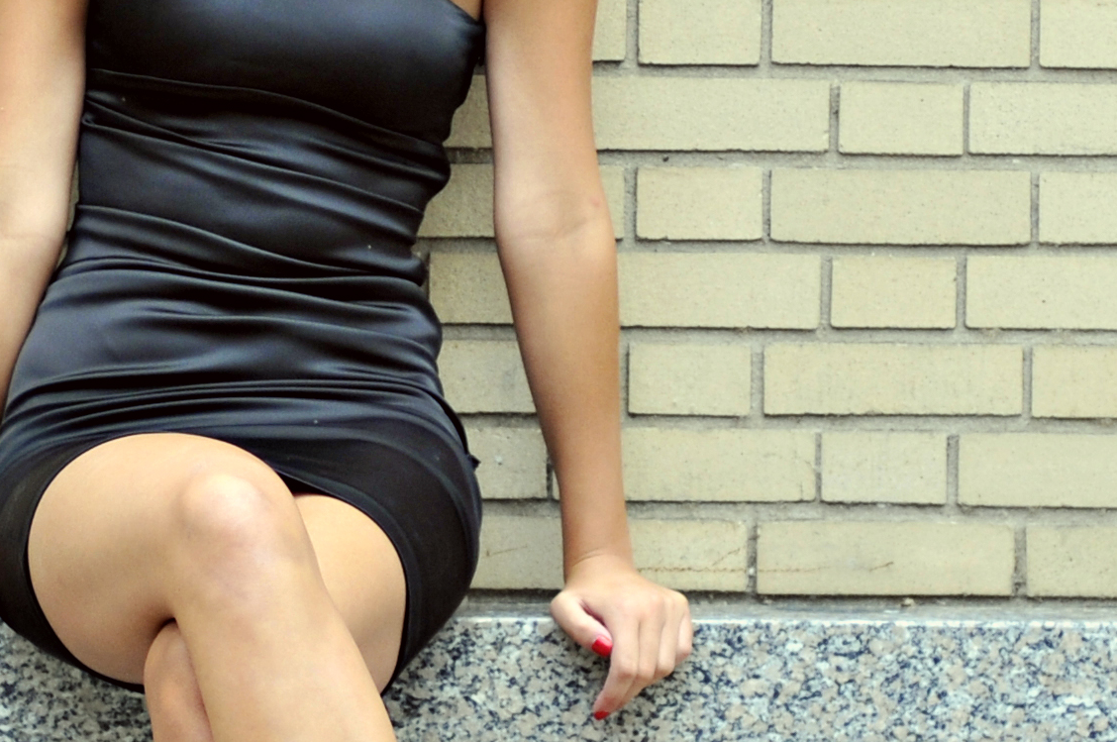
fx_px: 8831
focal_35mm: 285
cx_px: 511
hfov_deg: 7.2
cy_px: 216
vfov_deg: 4.8
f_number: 2
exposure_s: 1/1600
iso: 200
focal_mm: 50
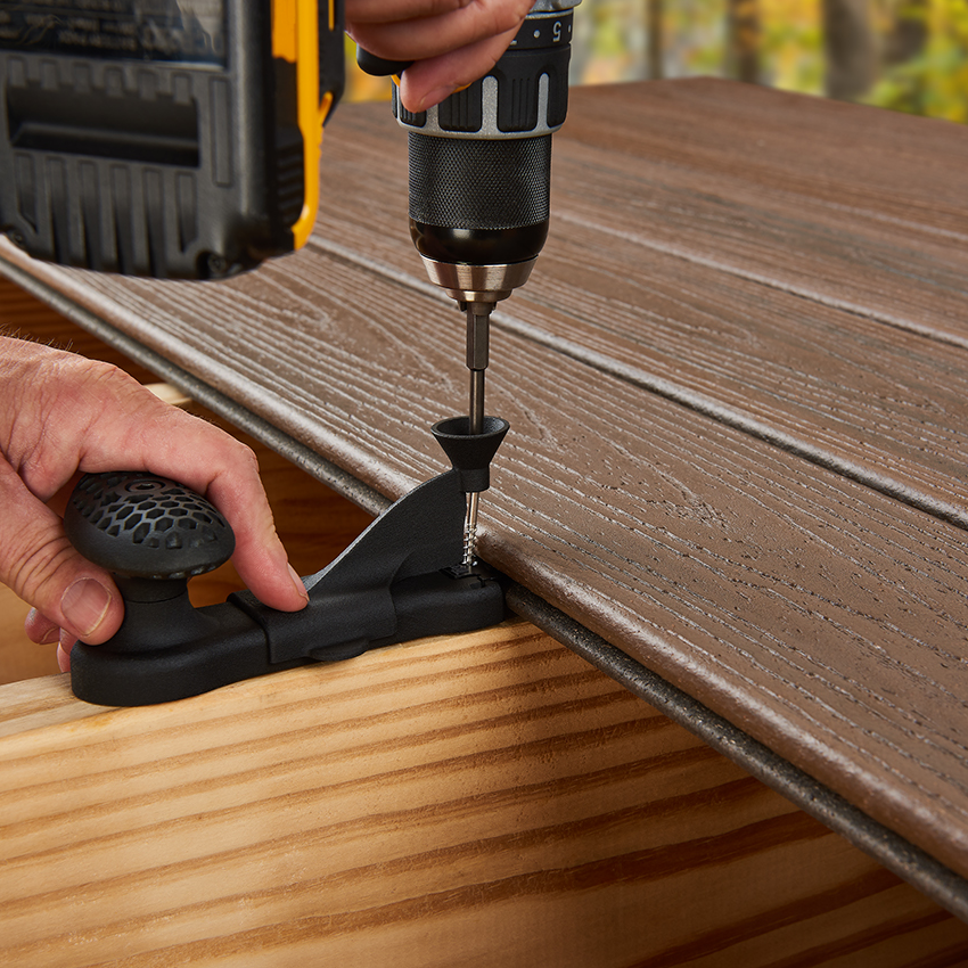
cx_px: 532
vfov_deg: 26.9
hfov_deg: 26.9
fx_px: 2025
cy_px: 483
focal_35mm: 64
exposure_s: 1/13
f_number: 11
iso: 100
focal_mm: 50
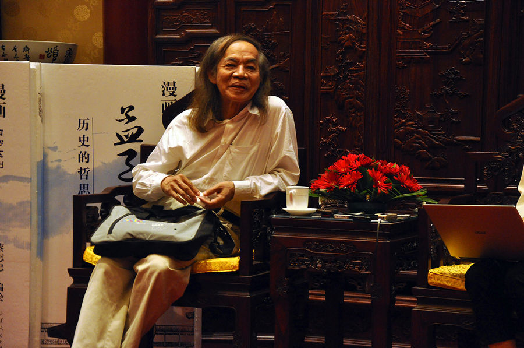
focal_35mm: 105
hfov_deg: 19.5
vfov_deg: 13.0
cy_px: 174
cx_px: 262
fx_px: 1526
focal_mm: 70
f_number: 5.3
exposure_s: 1/40
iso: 1600
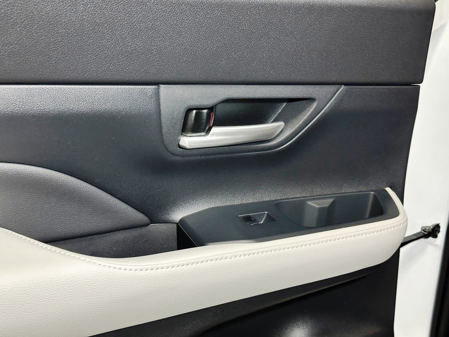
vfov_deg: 30.3
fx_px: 623
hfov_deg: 39.7
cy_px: 168
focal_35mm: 48
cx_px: 224
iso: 500
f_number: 1.78
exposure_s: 1/40
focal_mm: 6.86
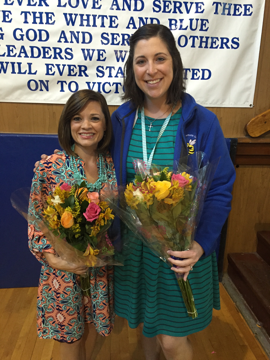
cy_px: 180
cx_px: 135
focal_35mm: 29
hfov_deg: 48.2
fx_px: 302
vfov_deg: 61.7
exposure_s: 1/24
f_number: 2.2
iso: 250
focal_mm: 4.15
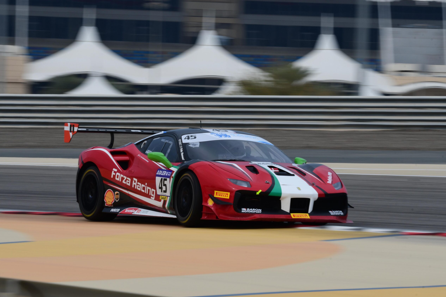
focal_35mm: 304
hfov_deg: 6.8
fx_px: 3767
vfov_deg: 4.5
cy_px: 147
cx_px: 226
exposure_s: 1/125
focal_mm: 200
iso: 250
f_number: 20
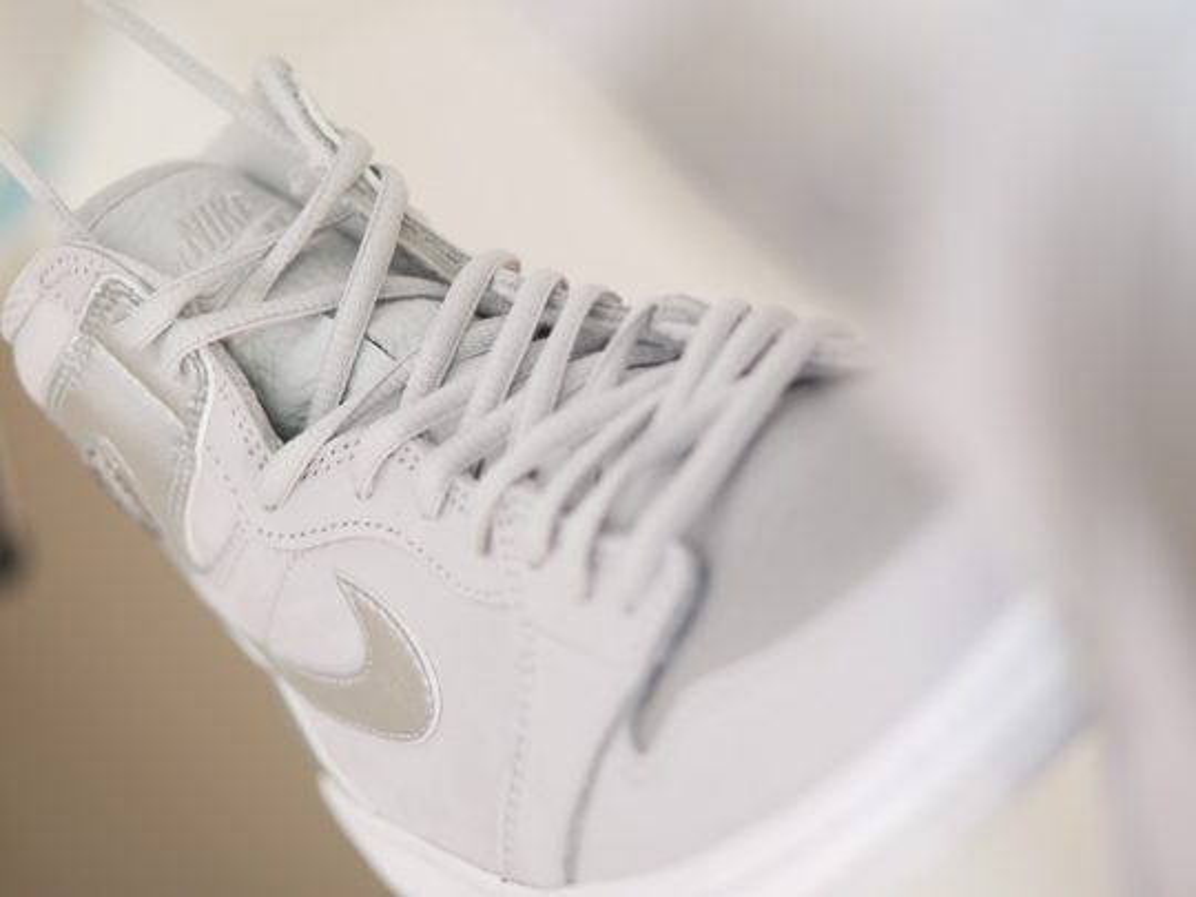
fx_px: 2971
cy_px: 448
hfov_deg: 22.8
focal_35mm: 86
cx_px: 598
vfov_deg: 17.2
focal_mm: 43
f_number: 1.7
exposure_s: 1/125
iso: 500
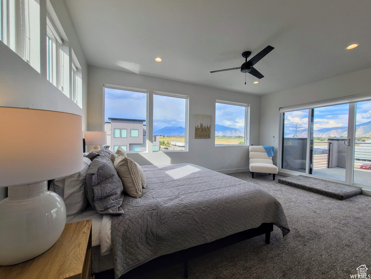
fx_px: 139
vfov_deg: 89.9
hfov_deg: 106.2
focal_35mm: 13
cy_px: 140
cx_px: 186
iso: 64
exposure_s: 1/567
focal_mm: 2.2
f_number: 2.2
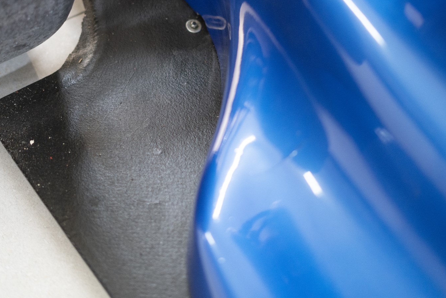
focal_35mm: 74
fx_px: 917
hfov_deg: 27.3
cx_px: 189
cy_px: 92
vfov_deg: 18.4
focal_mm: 50
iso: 2000
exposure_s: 1/125
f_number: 1.8
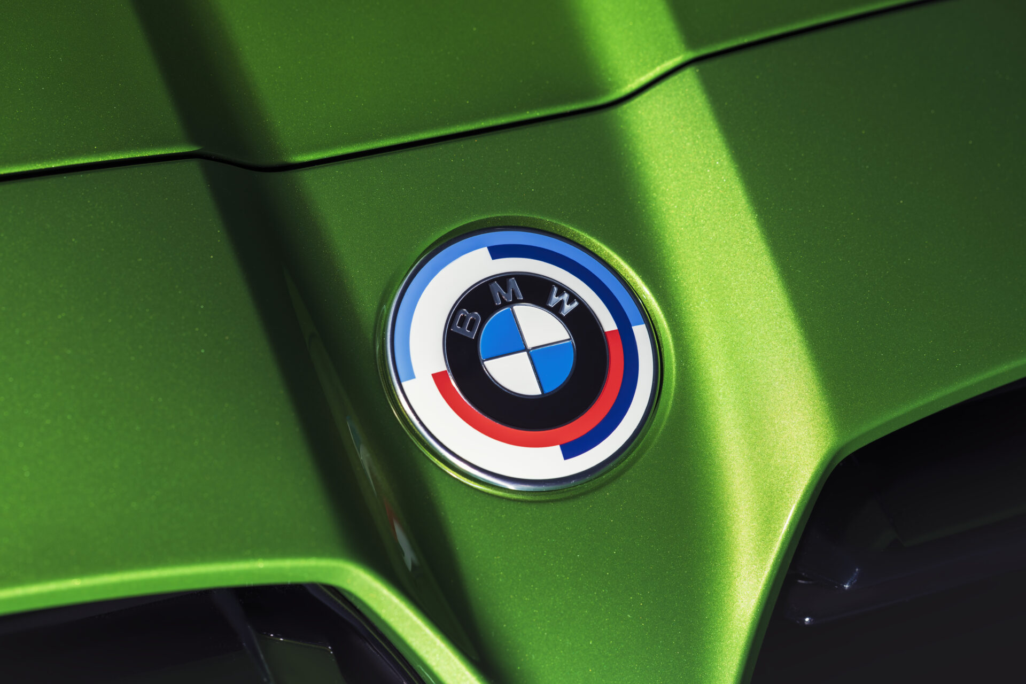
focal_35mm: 85
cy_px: 342
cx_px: 513
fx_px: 2422
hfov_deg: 23.9
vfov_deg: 16.1
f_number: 5.6
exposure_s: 1/15
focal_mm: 85
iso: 50
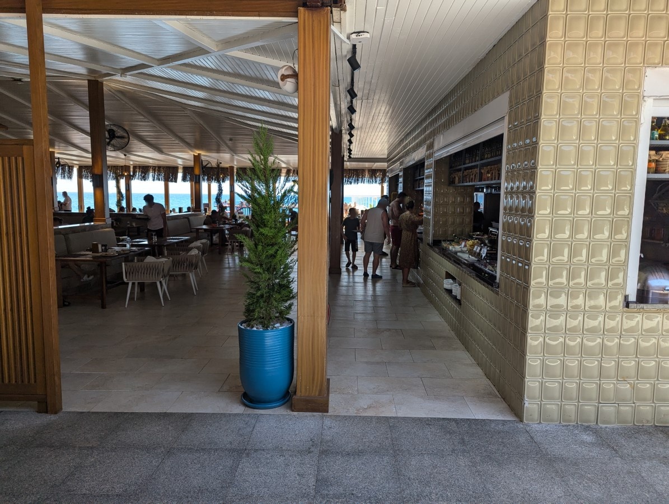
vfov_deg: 56.9
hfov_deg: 71.5
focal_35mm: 24
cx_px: 334
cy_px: 252
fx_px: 465
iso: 54
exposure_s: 1/466
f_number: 1.85
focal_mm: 6.81
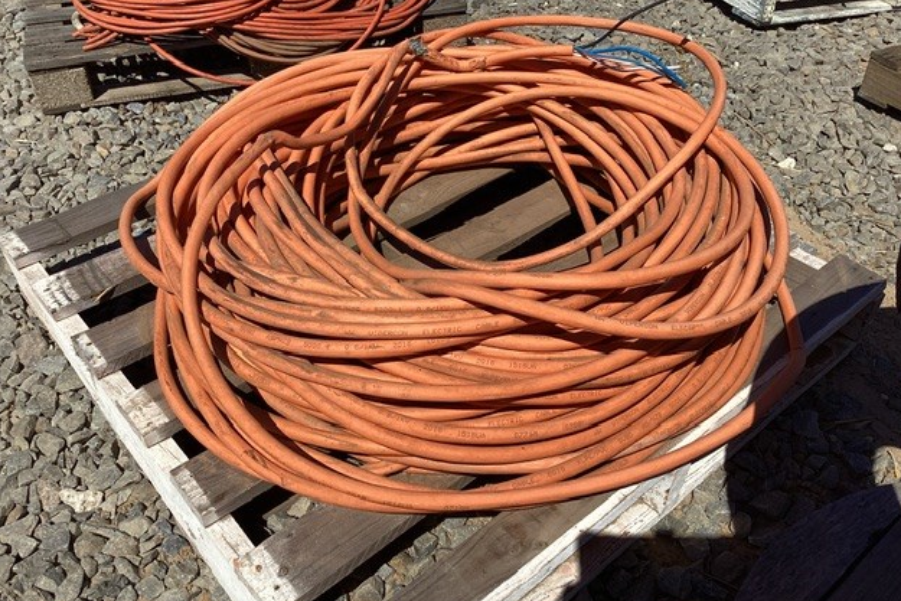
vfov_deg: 39.9
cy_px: 271
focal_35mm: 33
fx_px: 826
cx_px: 451
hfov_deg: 57.2
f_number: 2.4
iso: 25
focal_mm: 3.3
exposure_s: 1/2203
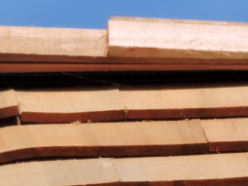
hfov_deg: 1.1
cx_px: -221
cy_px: 242
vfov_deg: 0.8
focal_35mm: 1840
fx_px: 13176
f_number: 7.7
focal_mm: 77.6
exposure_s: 1/250
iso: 110
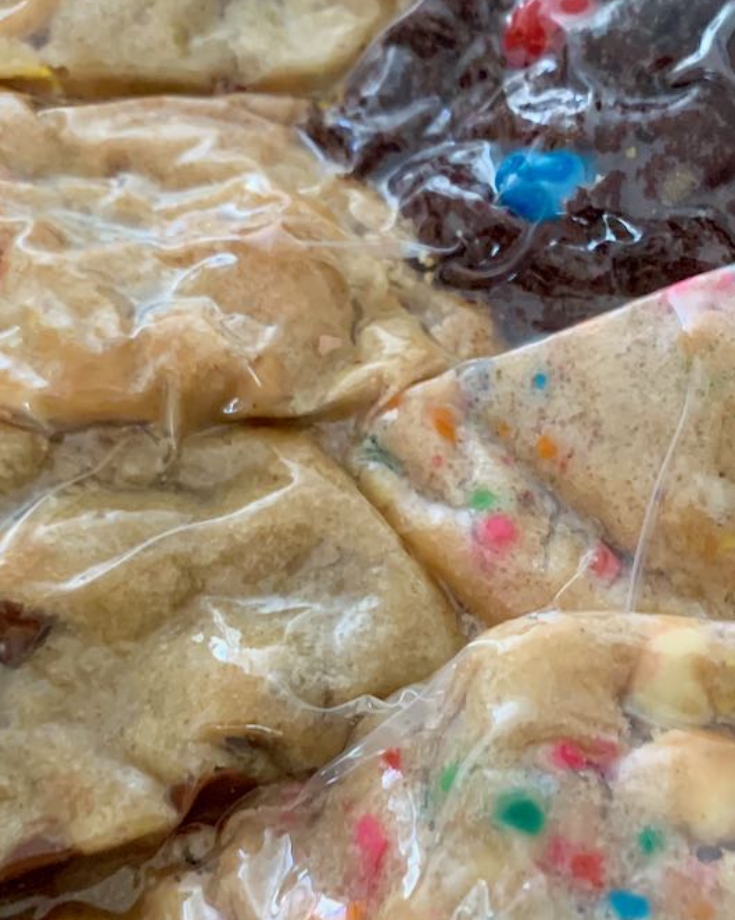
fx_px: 1333
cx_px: 544
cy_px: 591
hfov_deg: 30.4
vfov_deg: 37.8
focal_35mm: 49
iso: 400
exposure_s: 1/47
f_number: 1.8
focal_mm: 4.25
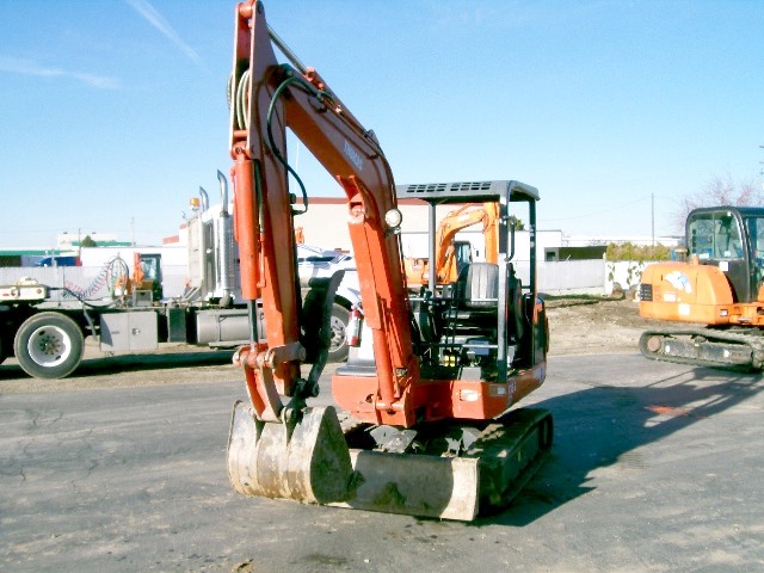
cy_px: 286
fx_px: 795
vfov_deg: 39.7
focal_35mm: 36
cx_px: 382
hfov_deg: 51.4
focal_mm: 6
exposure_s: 1/381
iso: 80
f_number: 4.8
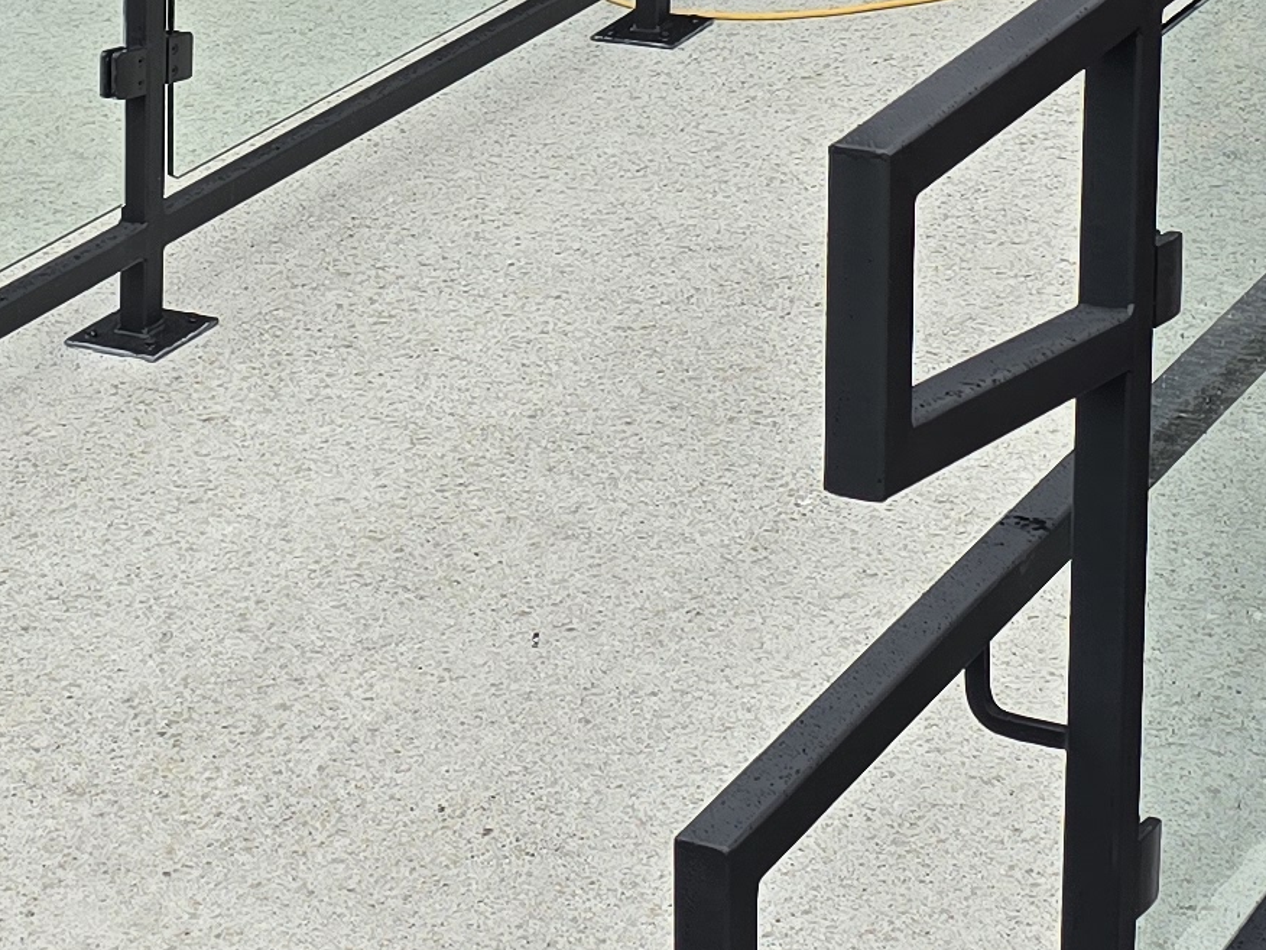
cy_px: -101
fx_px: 3840
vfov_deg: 13.8
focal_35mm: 105
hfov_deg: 18.5
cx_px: 249
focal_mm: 6.3
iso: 12
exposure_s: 1/185
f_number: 1.7
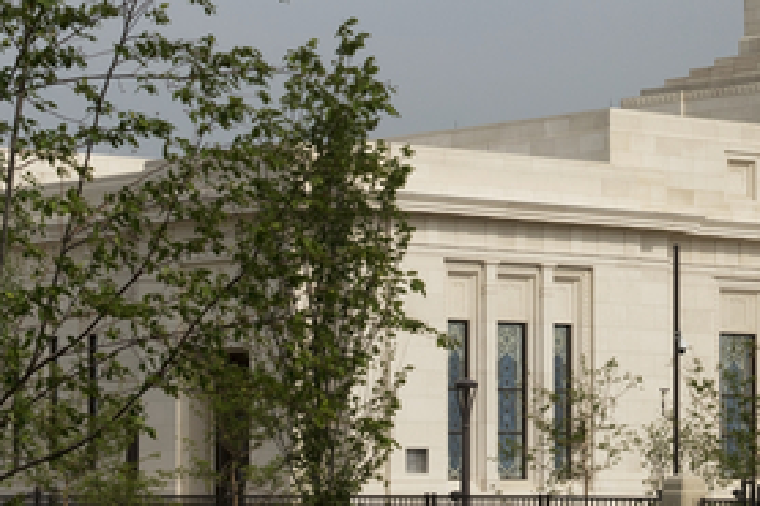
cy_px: -46
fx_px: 3038
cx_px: 653
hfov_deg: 14.1
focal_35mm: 144
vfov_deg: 9.4
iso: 200
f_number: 10
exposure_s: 1/800
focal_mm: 50
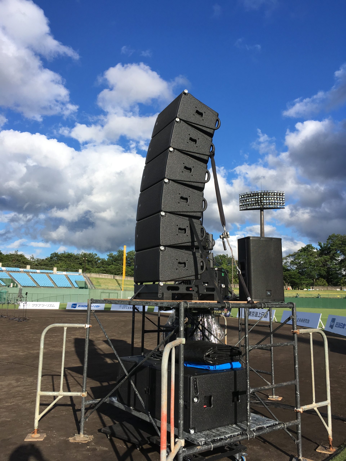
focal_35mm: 29
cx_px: 173
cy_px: 230
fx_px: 386
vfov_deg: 61.7
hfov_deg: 48.2
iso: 25
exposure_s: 1/1350
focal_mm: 4.15
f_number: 2.2
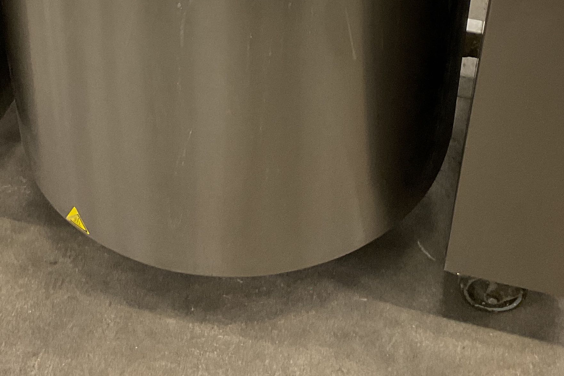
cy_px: -42
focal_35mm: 69
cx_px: 266
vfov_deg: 18.9
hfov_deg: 29.2
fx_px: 1081
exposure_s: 1/50
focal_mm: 3
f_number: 1.8
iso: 160
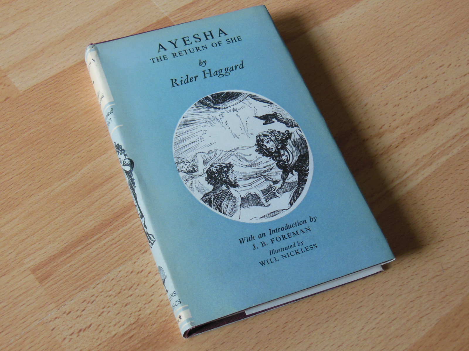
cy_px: 176
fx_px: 705
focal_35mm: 52
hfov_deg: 36.8
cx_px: 234
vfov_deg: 28.0
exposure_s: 1/30
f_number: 4.7
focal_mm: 9.3
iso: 320
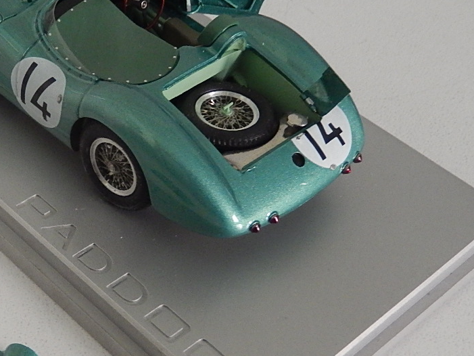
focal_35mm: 73
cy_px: 177
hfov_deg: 25.7
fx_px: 1000
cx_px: 35
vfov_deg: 20.2
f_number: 3.8
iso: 400
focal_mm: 5.7
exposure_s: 1/10
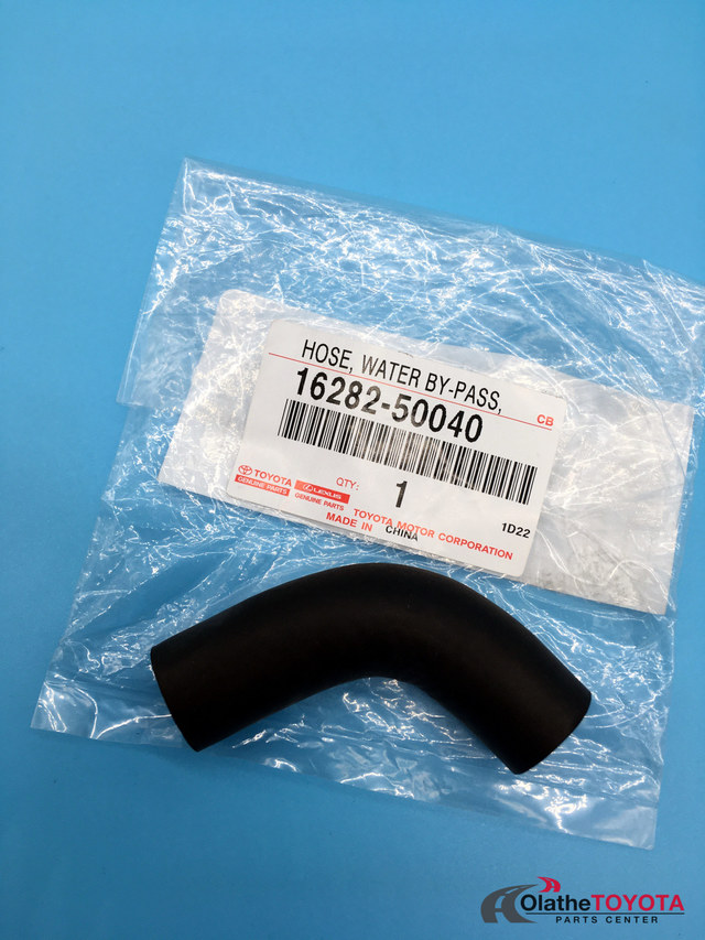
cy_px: 470
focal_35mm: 29
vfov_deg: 61.7
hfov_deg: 48.2
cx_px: 352
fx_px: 787
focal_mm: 4.15
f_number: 2.2
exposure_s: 1/120
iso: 25
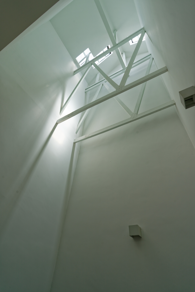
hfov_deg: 64.6
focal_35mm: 19
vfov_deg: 86.9
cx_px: 98
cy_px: 146
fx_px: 154
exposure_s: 1/13
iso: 50
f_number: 10
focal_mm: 19
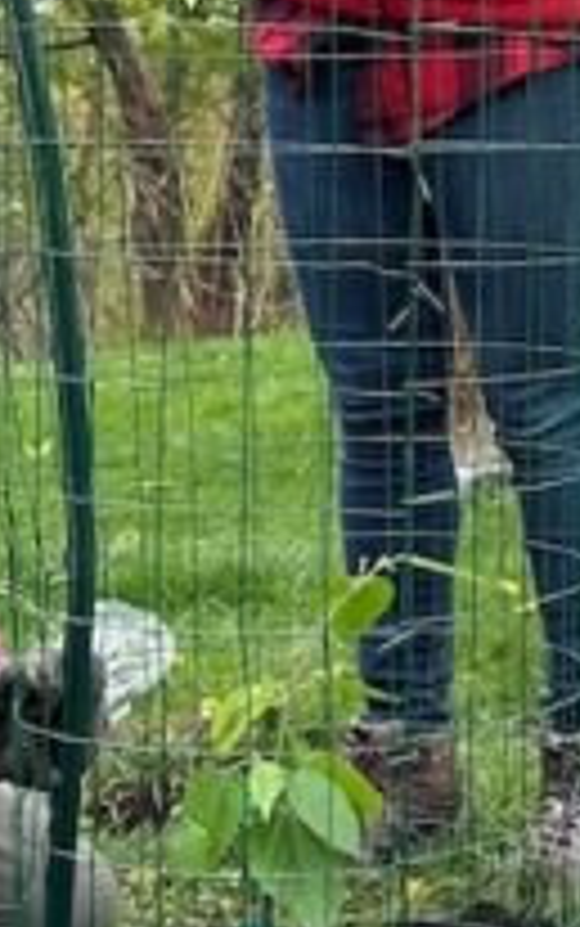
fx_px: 2803
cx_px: 821
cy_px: 153
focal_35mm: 111
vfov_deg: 18.5
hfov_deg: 11.4
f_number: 1.78
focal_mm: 6.86
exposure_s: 1/1664
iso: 80
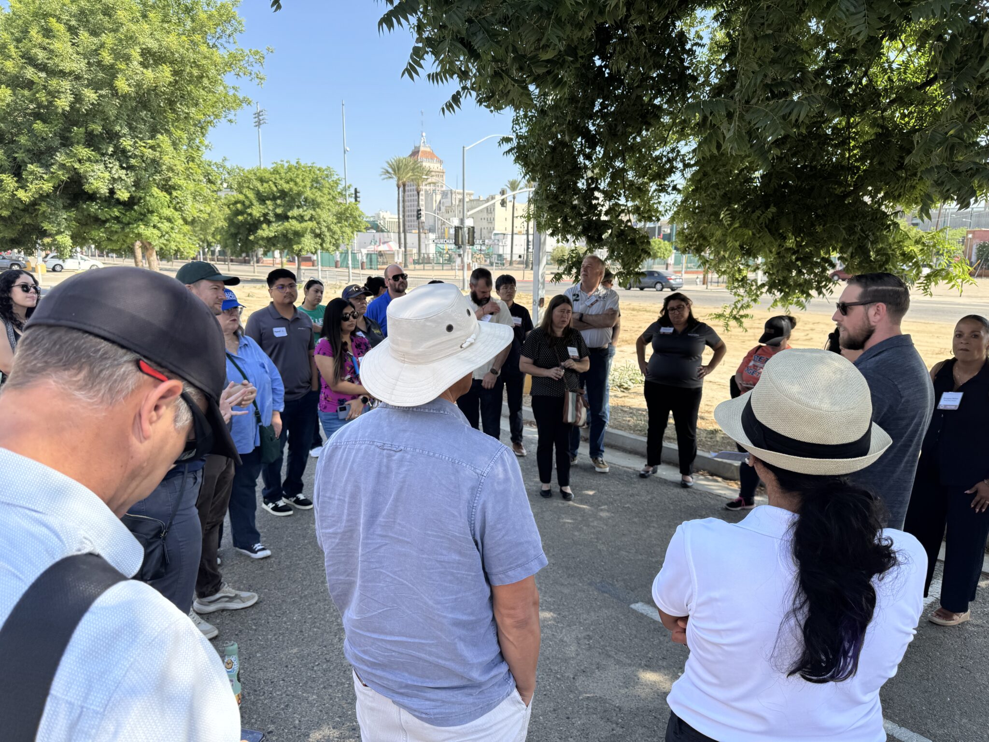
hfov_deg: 71.6
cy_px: 371
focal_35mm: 24
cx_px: 494
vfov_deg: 56.8
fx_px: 686
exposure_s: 1/1238
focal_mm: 6.76
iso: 80
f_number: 1.78
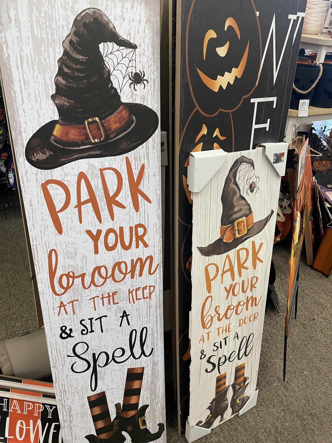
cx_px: 166
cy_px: 222
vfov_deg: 67.3
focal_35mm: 26
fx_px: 332
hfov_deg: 53.1
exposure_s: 1/60
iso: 80
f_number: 1.6
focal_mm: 4.2
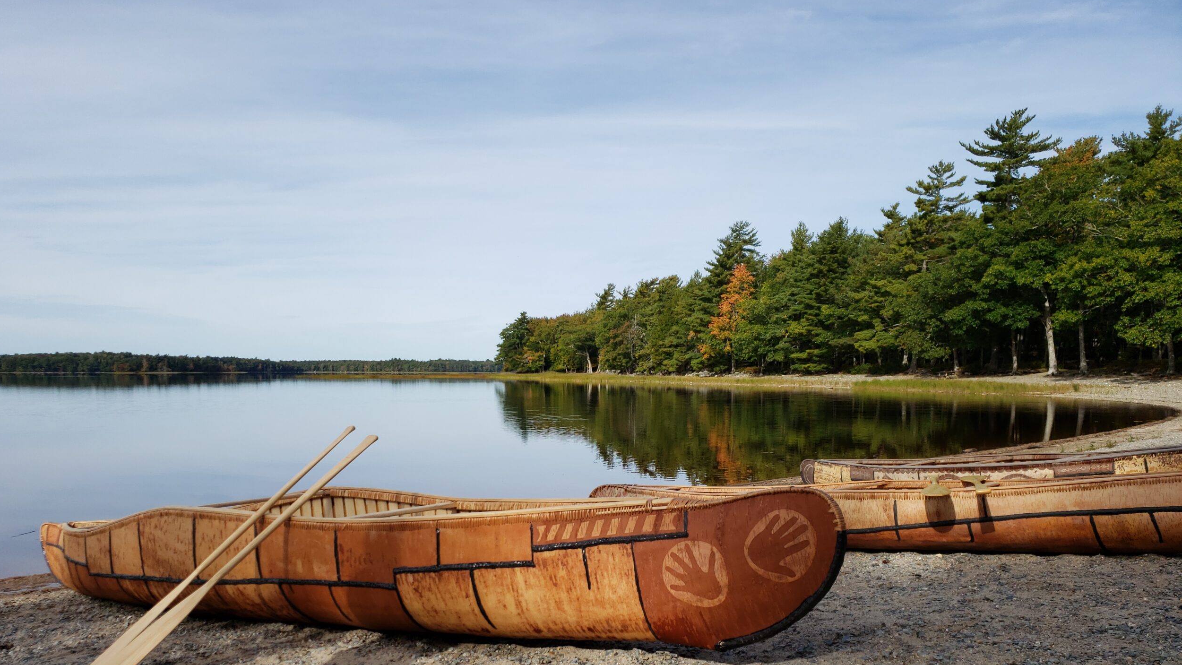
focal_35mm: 29
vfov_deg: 39.7
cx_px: 578
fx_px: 909
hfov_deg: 66.1
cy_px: 441
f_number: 1.5
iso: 50
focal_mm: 4.3
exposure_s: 1/2698
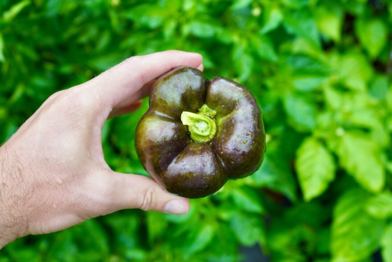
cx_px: 196
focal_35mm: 37
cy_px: 131
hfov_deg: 51.9
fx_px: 403
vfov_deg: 35.9
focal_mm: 37
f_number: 4.5
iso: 100
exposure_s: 1/80
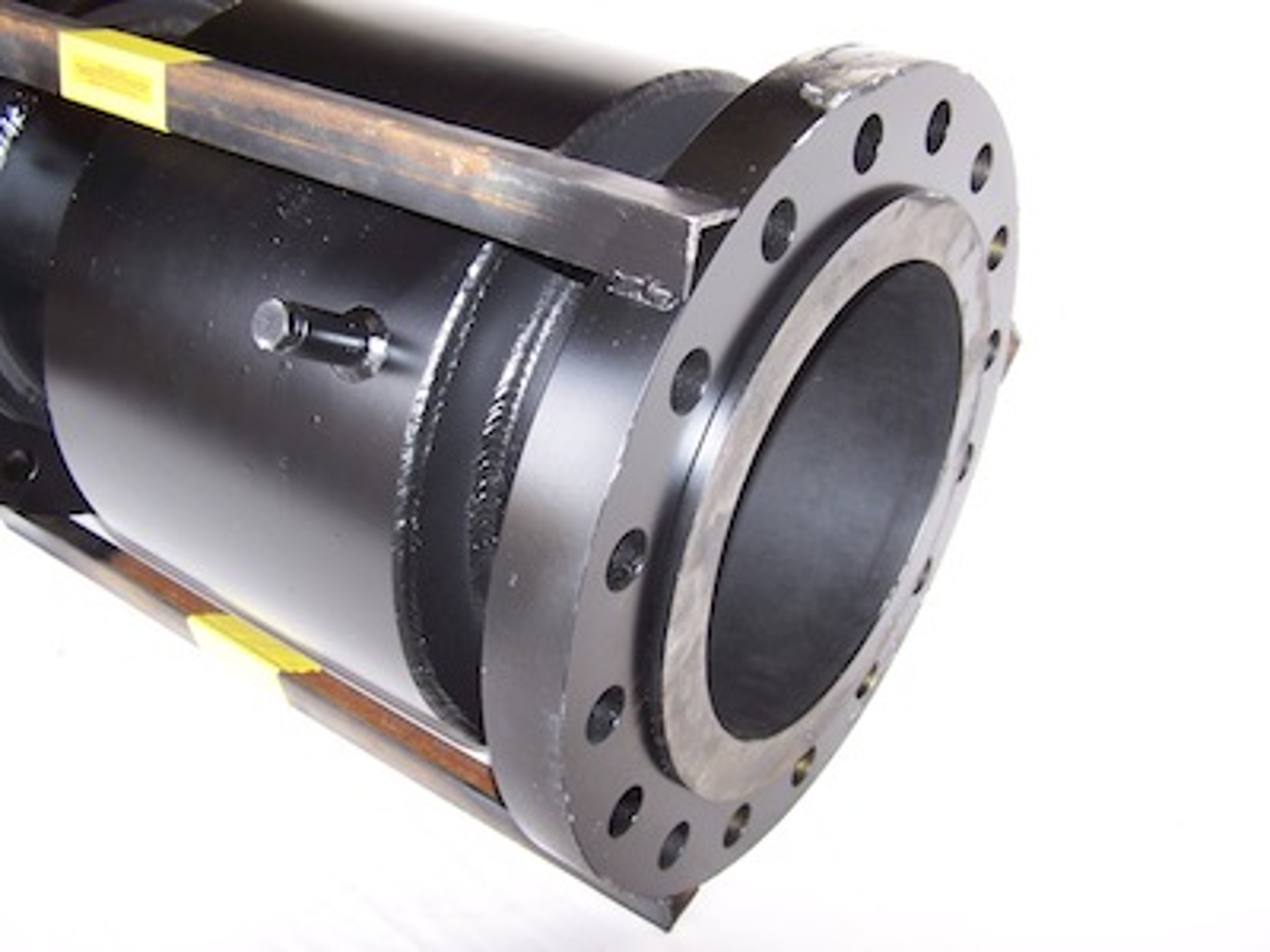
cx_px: 635
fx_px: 1394
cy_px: 476
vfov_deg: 37.7
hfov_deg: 49.0
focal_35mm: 38
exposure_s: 1/90
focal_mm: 6.3
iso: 80
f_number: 2.8
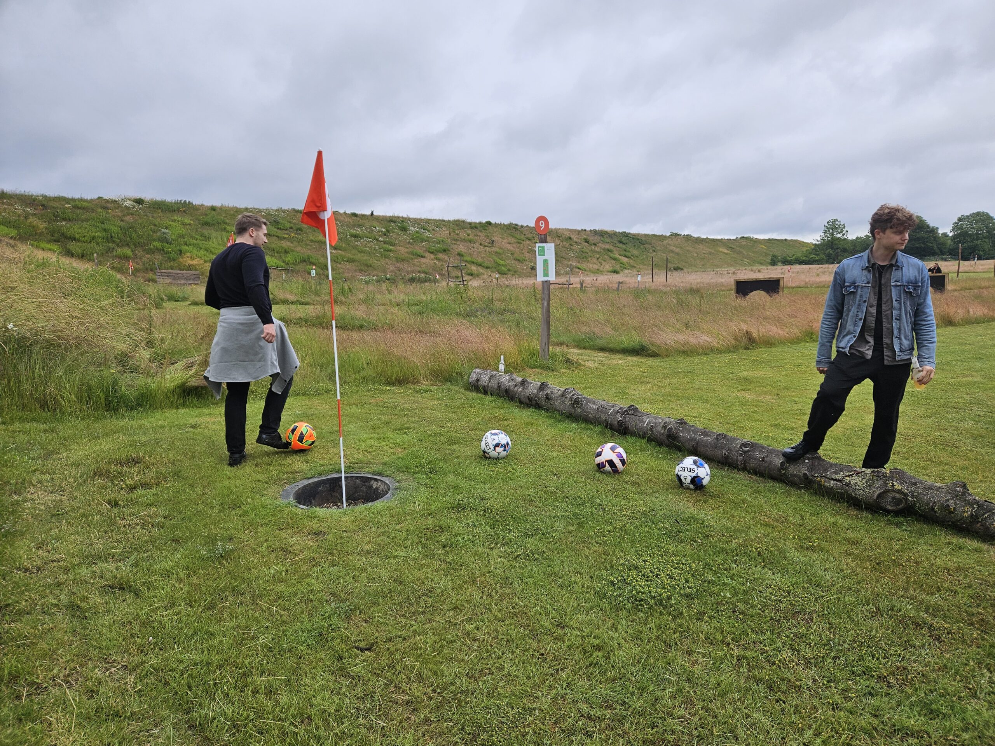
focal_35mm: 23
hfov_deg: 73.9
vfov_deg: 58.9
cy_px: 373
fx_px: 661
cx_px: 498
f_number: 1.8
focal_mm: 5.4
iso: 32
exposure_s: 1/586
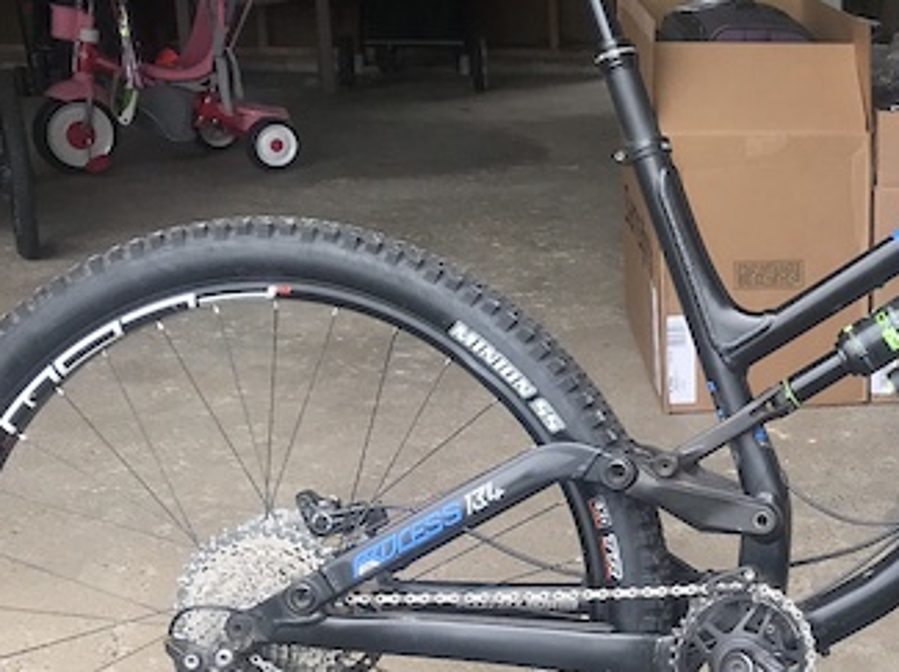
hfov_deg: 26.0
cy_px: 473
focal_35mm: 69
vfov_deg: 21.2
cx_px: 999
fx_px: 1790
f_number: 1.8
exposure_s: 1/493
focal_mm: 3.99
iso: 20
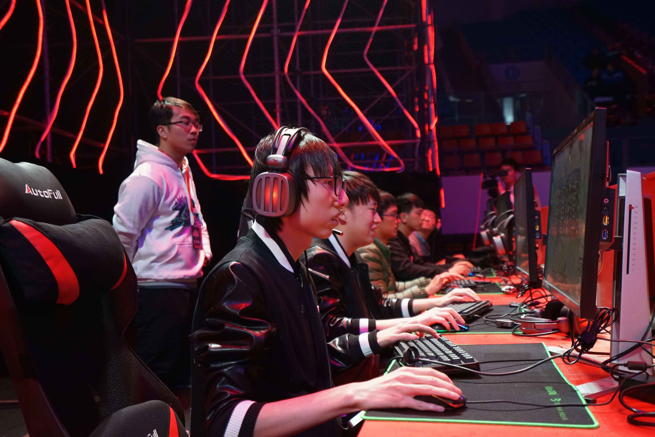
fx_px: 637
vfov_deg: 37.9
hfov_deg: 54.4
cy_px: 218
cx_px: 328
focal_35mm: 35
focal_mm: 35
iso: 2000
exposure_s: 1/125
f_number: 4
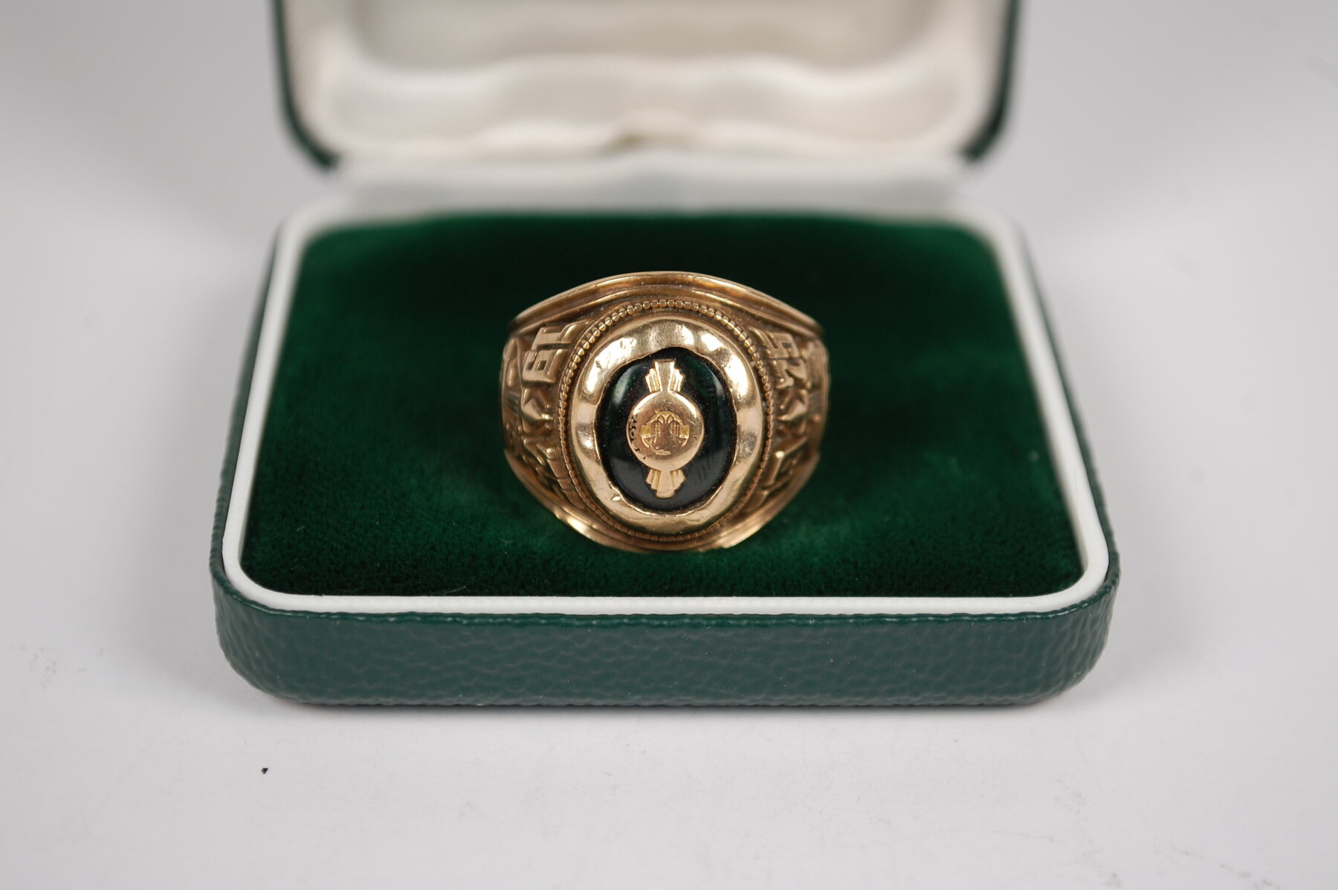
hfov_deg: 28.1
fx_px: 2674
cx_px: 669
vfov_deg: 18.9
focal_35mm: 72
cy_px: 445
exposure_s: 1/125
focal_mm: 48
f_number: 5.6
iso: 200
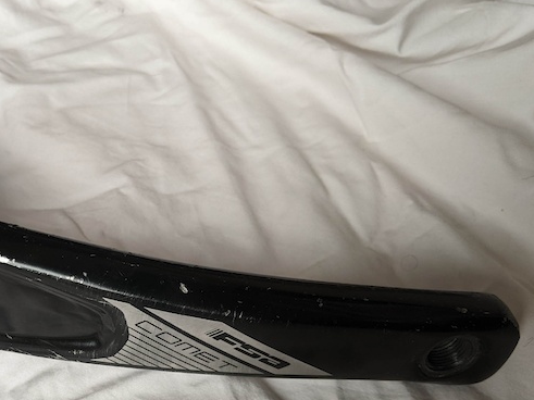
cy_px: 298
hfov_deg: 41.4
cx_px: 120
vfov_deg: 32.3
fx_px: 679
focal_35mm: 44
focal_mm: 4.44
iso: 71
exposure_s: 1/65.9
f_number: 1.8
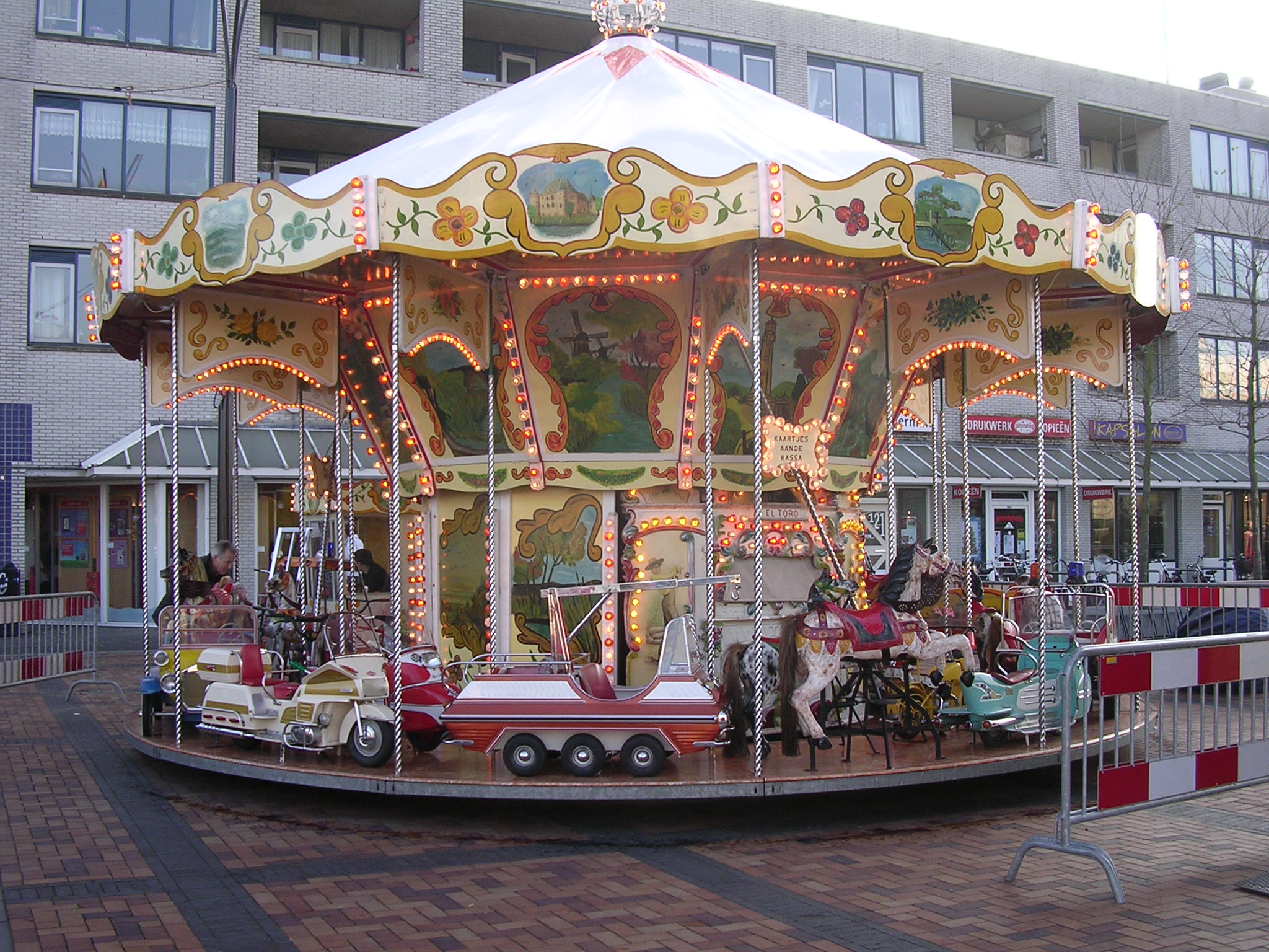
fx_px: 1393
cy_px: 476
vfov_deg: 37.7
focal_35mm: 38
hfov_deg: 49.0
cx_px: 634
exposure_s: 1/182
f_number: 2.8
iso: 100
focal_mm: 5.8
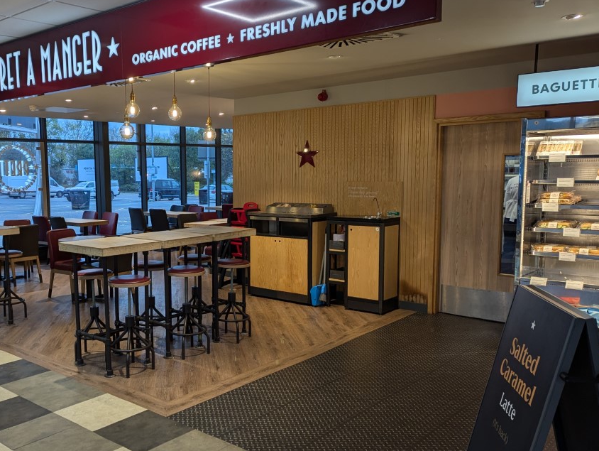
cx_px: 204
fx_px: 589
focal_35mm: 34
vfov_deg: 41.9
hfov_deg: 53.0
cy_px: 237
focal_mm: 6.81
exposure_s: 1/60.9
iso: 39
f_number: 1.85
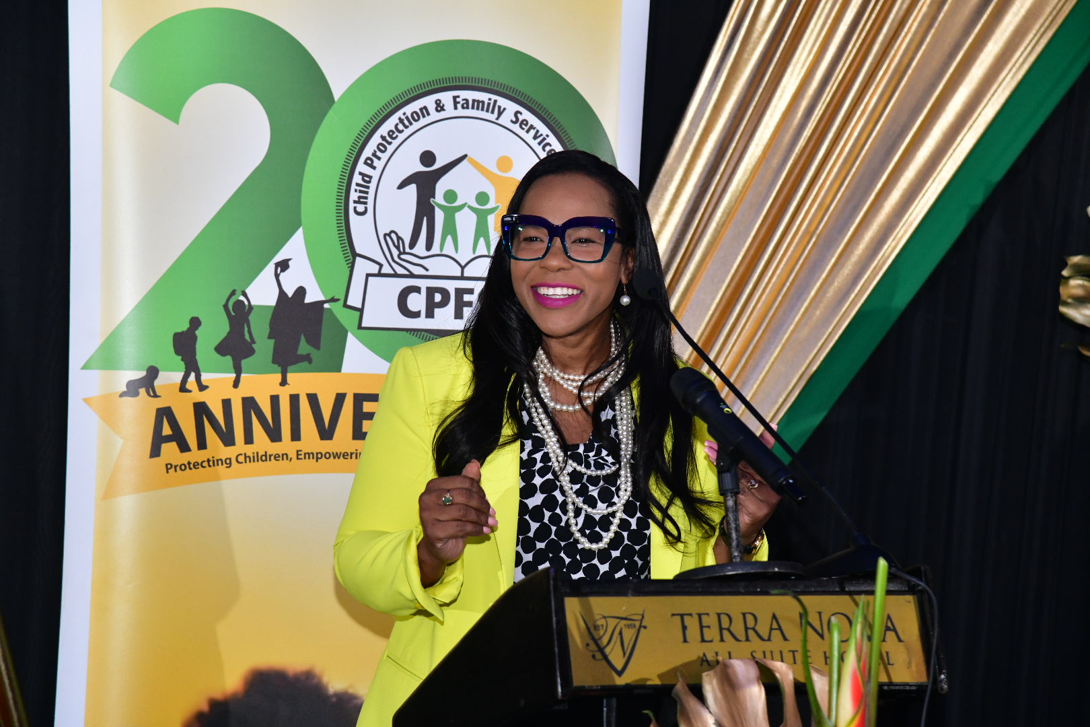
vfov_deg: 11.4
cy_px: 364
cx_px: 545
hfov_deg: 17.1
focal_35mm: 120
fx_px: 3633
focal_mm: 120
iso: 2500
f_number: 6.3
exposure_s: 1/160
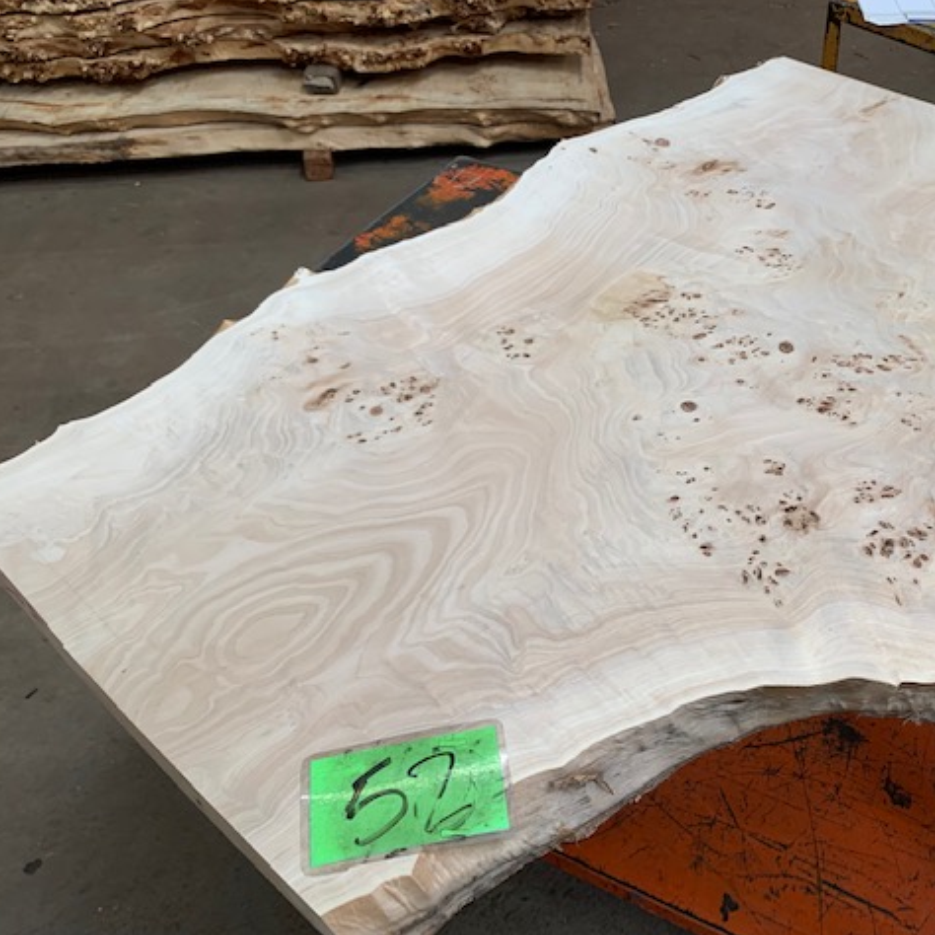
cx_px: 621
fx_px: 947
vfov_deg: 52.5
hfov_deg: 51.6
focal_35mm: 31
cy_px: 466
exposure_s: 1/120
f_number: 1.8
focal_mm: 4.25
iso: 100
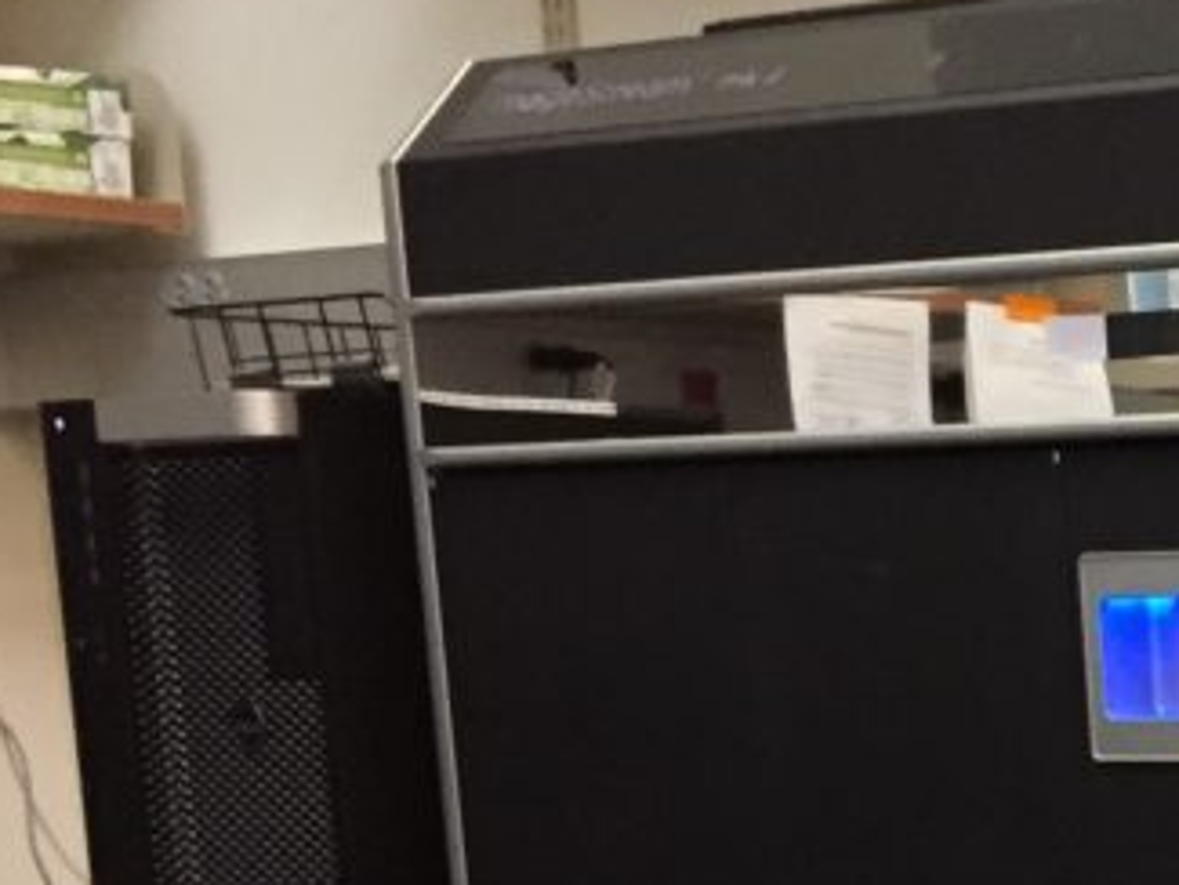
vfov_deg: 13.1
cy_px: 1346
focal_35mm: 107
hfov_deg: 16.1
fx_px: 3646
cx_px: 1981
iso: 250
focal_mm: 4.15
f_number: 2.2
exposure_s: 1/30
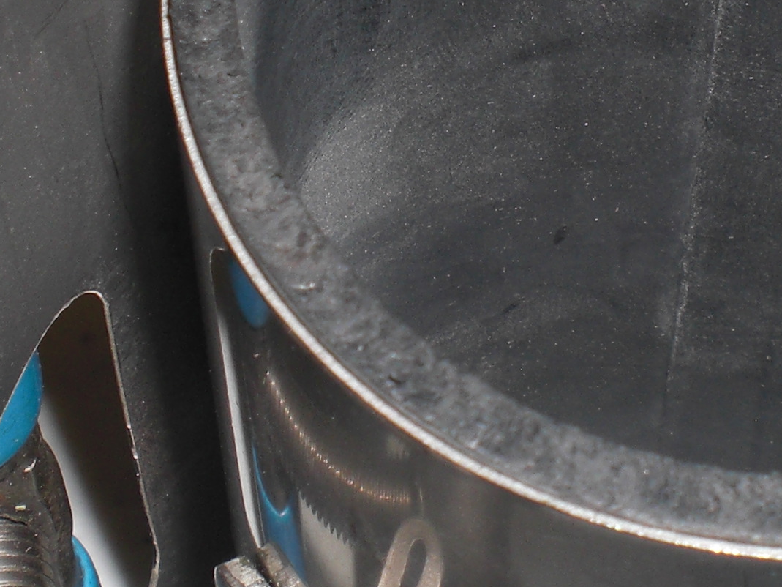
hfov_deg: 16.9
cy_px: 274
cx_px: 614
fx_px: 2621
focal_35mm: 116
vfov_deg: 12.8
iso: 64
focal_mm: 6.3
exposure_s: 1/60
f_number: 5.6
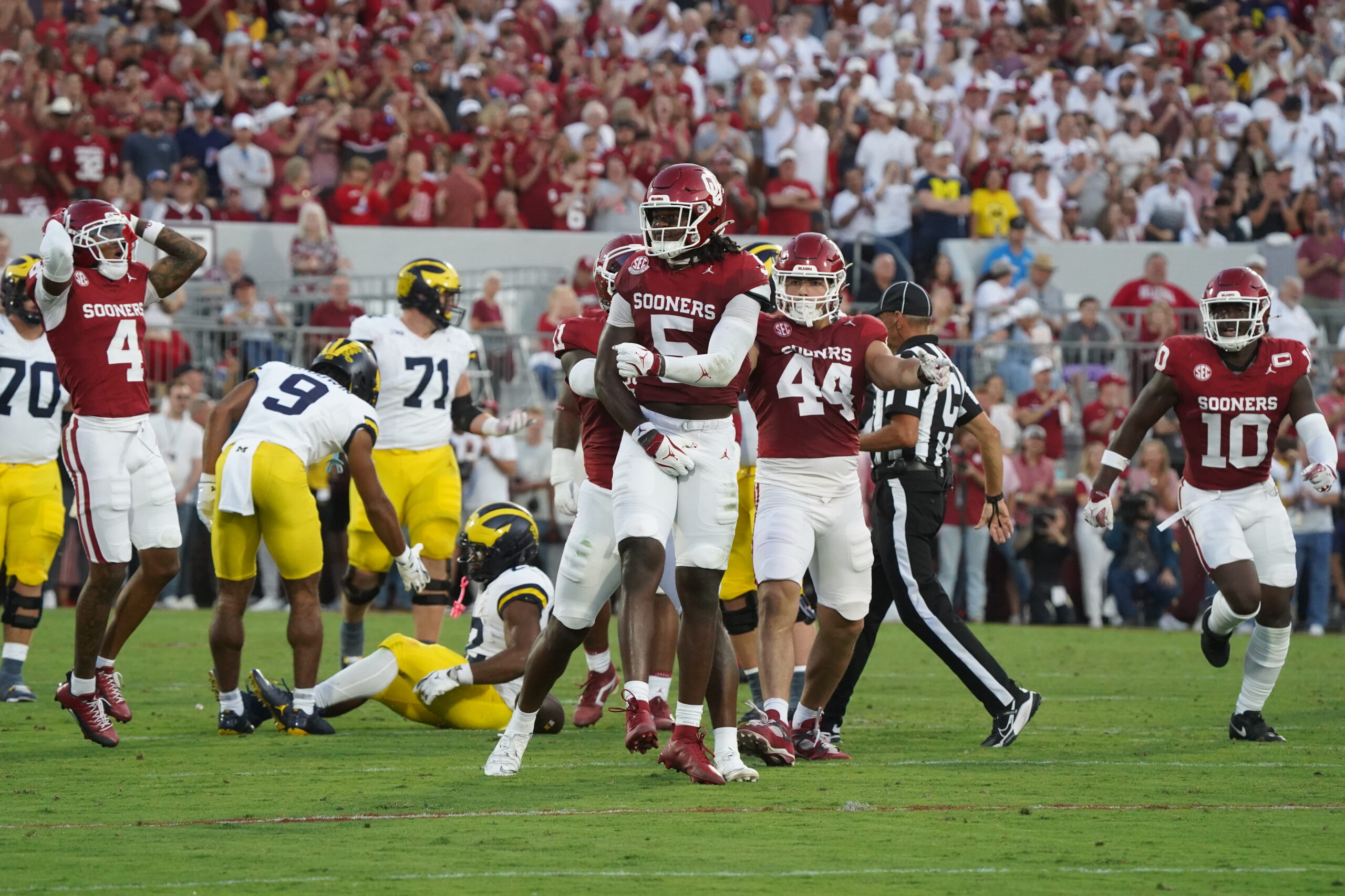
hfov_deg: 6.5
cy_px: 448
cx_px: 672
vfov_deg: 4.3
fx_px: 11881
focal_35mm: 318
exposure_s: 1/1250
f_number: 8
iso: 6400
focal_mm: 318
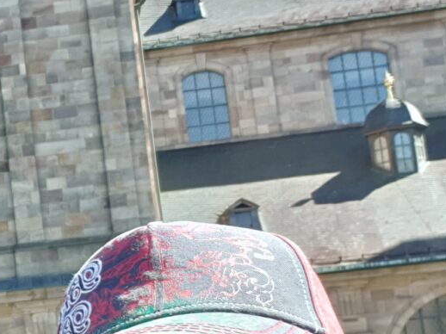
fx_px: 1185
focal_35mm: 92
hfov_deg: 19.6
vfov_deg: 16.0
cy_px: 244
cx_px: -136
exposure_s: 1/303
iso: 100
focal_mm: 2.92
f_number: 1.7
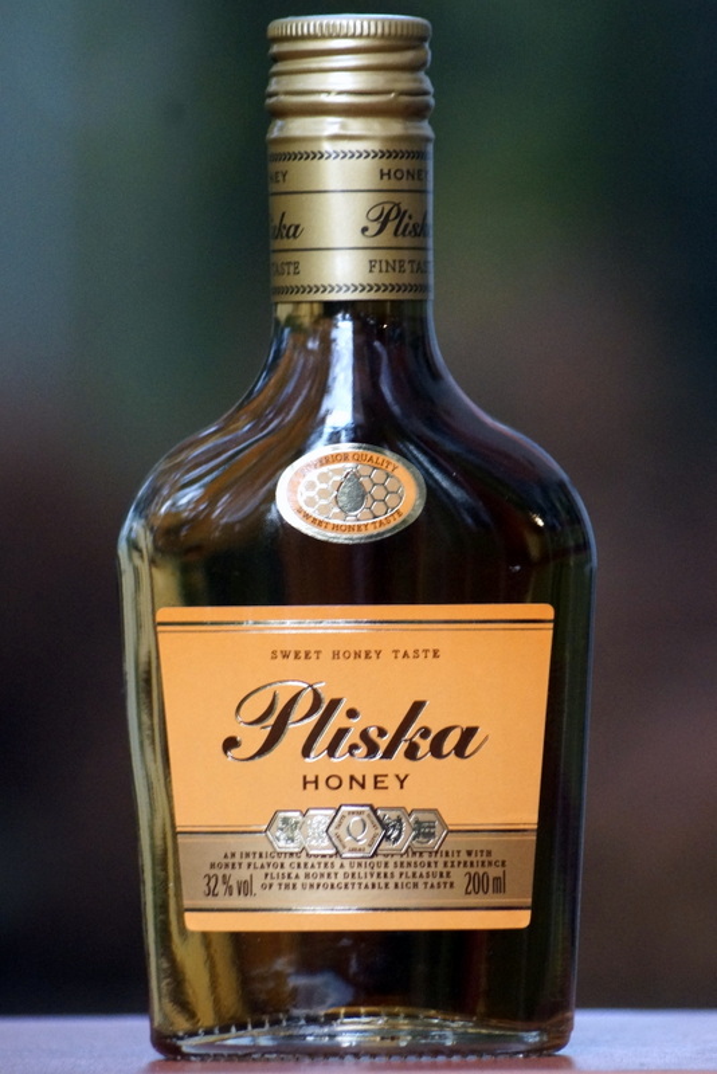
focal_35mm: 240
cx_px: 358
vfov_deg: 8.6
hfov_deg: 5.7
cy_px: 537
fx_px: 7163
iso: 1600
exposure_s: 1/60
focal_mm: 160
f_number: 5.6
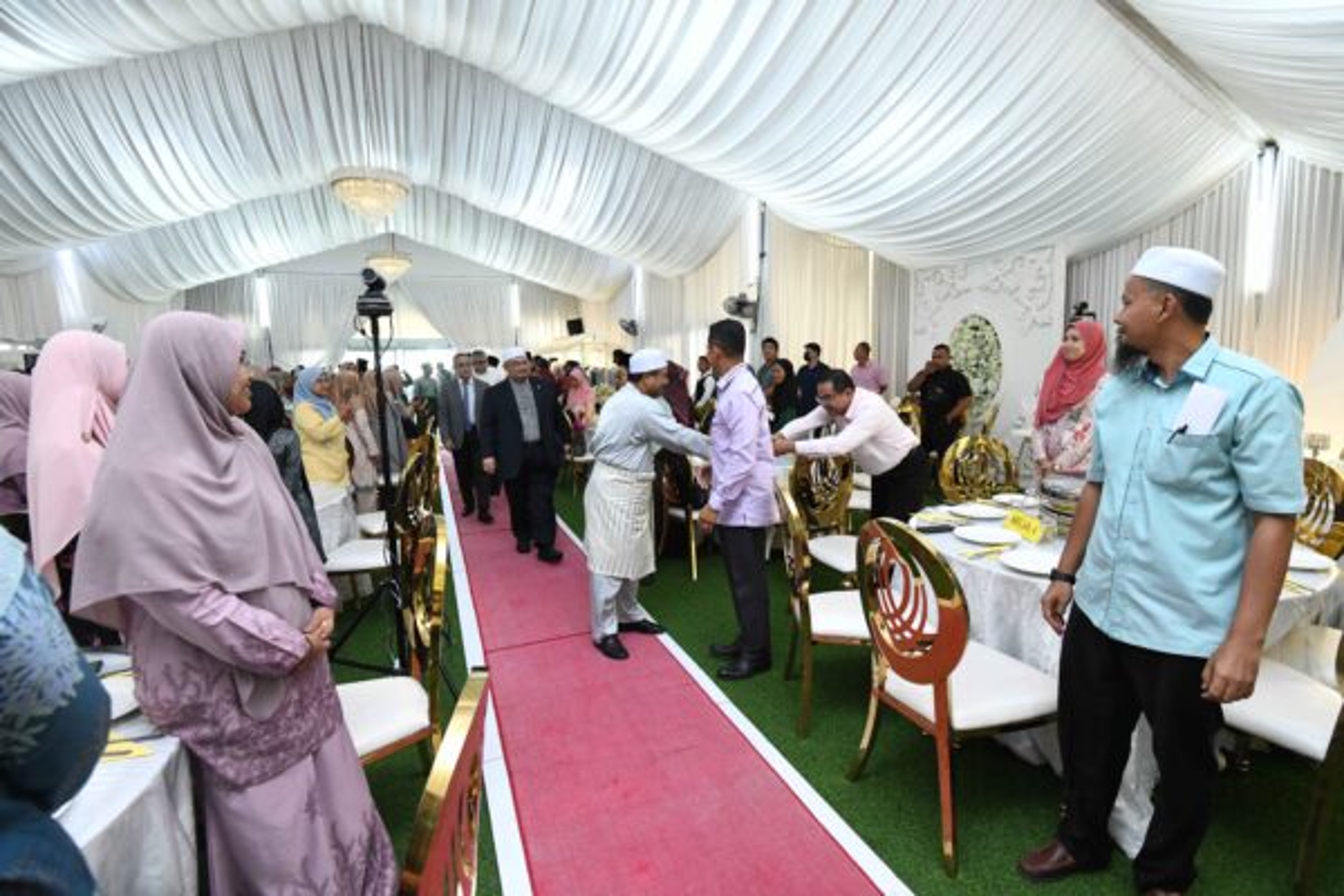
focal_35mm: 16
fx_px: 597
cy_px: 448
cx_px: 672
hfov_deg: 96.7
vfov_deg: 73.7
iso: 4000
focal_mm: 16
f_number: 5
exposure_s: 1/200
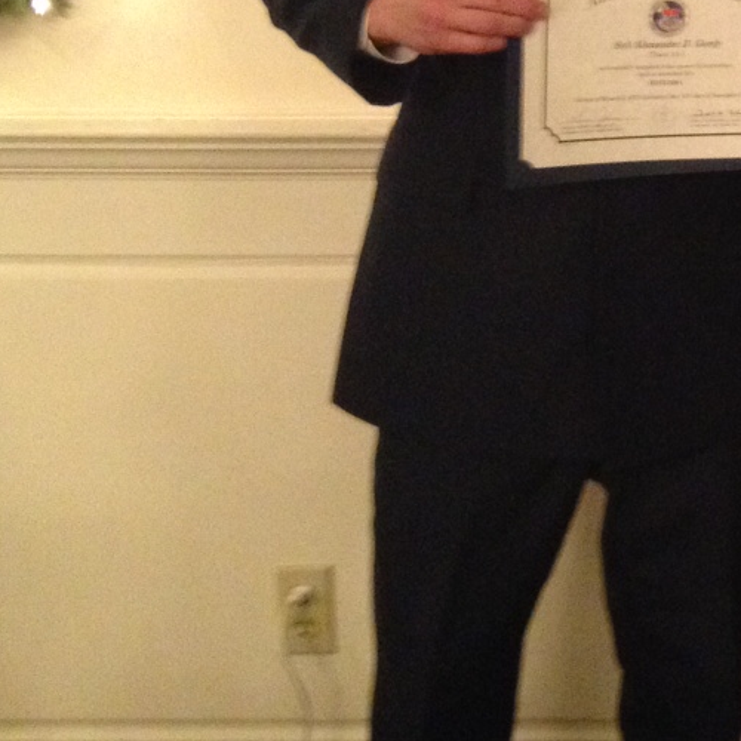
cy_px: -82
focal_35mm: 101
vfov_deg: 16.7
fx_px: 2446
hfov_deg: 15.7
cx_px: 1147
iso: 400
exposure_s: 1/17
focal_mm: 4.28
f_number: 2.4
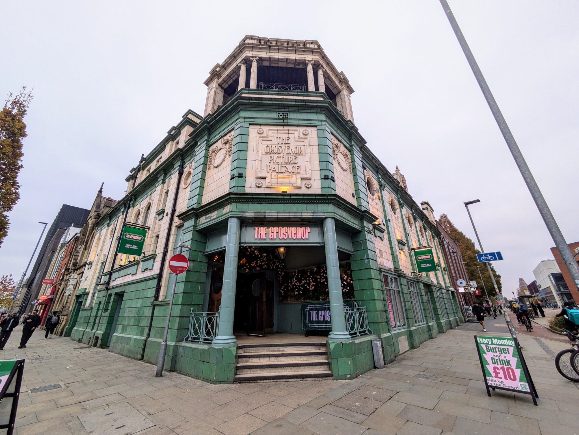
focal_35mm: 14
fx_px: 234
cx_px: 290
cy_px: 218
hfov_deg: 102.0
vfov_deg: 85.7
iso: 51
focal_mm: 1.83
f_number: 2.2
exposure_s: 1/205
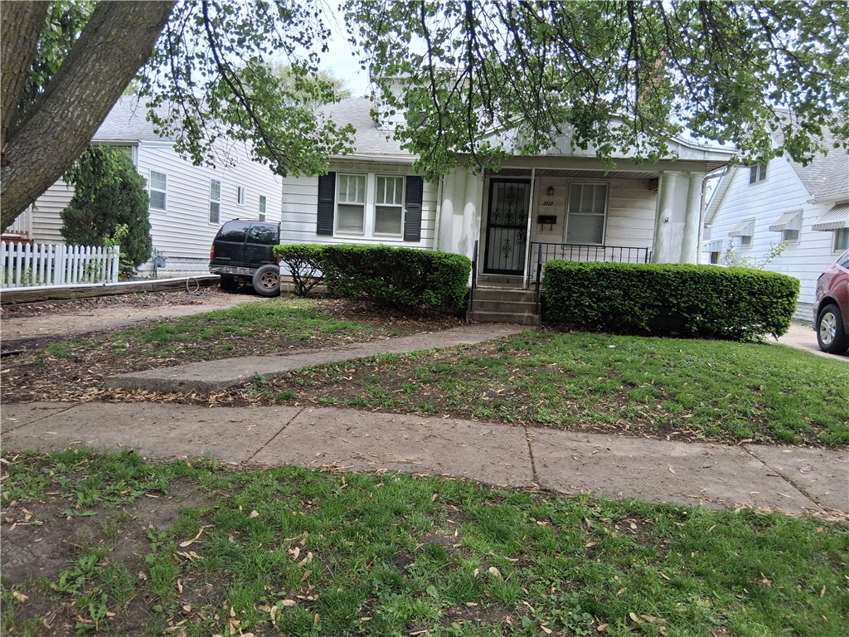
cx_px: 424
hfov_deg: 67.3
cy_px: 318
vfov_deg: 53.1
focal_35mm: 26
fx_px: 638
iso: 25
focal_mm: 3.98
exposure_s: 1/233
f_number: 1.8
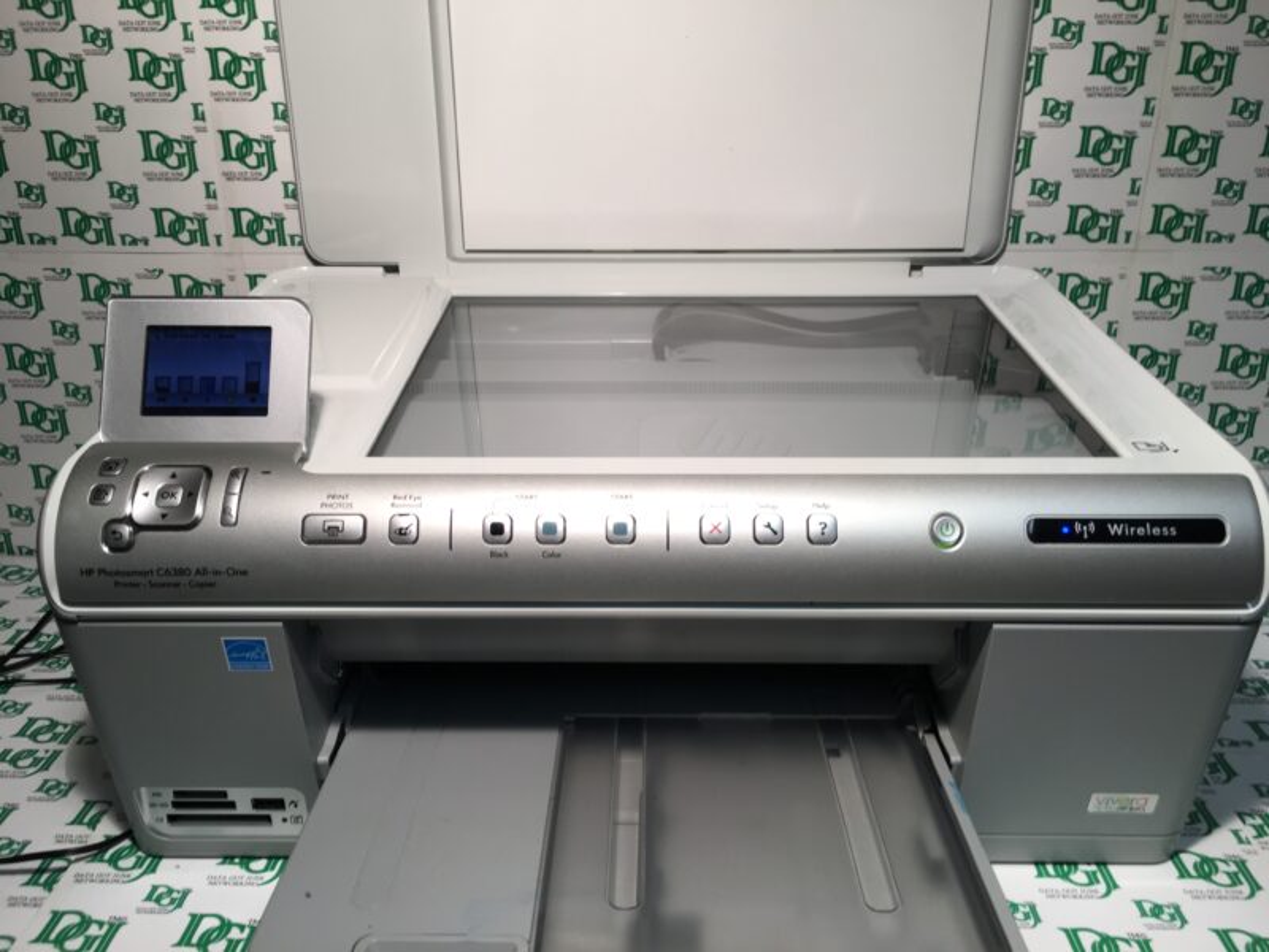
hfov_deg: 61.7
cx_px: 634
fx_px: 1063
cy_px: 476
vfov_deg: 48.2
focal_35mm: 29
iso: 40
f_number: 2.2
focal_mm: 4.15
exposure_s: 1/120
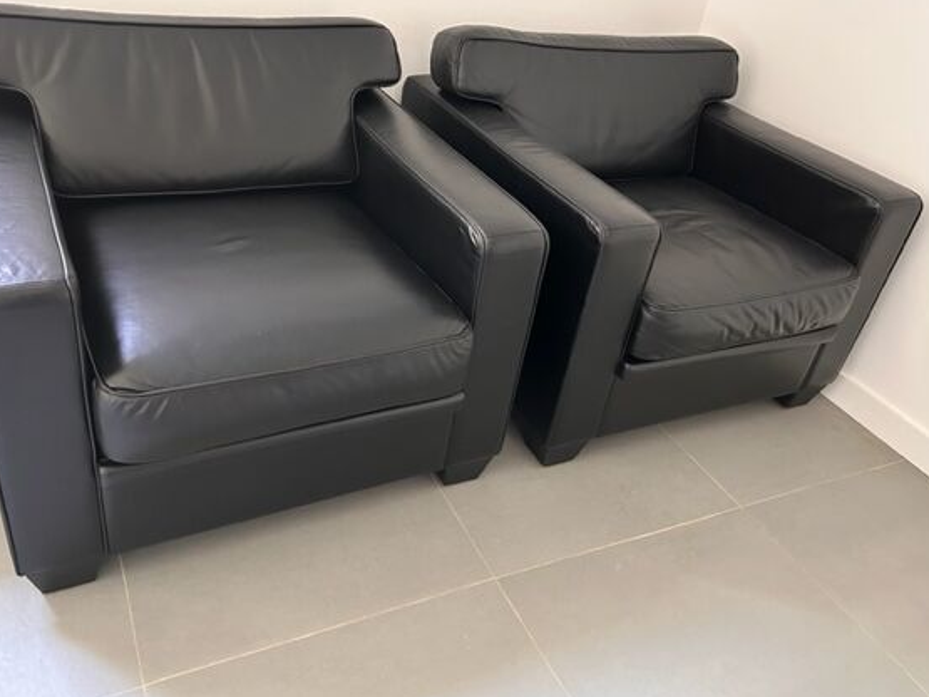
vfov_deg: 46.8
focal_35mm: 30
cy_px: 330
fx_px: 805
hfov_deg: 59.9
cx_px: 444
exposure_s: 1/48
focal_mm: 5.7
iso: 500
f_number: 1.5
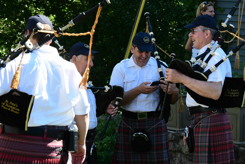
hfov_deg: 16.7
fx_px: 837
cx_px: 122
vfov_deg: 11.1
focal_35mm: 123
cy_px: 82
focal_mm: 82
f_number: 6.3
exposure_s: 1/2500
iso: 2000
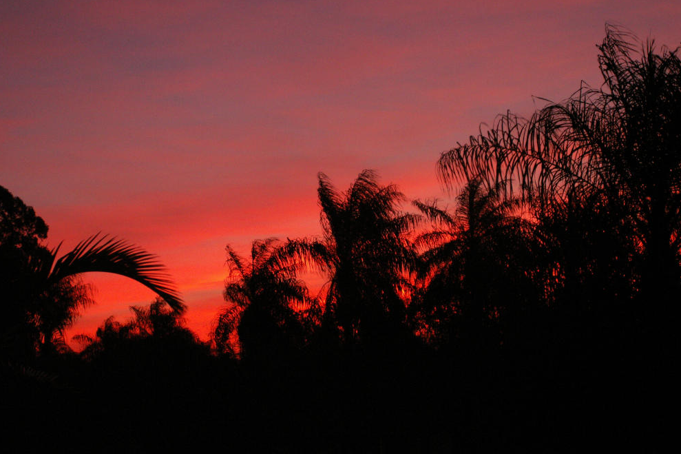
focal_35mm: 81
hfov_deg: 25.1
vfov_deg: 16.8
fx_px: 1532
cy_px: 211
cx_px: 342
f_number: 3.2
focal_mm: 12.91
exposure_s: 1/40
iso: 125
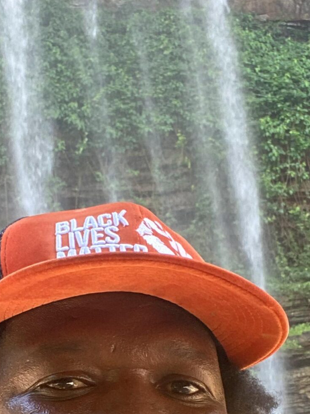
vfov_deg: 24.5
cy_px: 356
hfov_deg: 18.9
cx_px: 196
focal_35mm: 78
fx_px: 932
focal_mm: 2.71
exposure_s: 1/117
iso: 100
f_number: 2.2
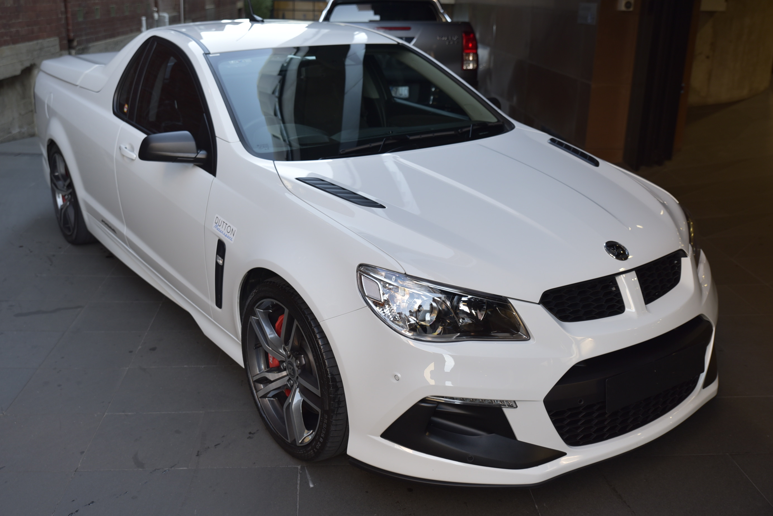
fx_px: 795
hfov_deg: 51.9
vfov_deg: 36.0
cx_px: 380
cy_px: 243
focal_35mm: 37
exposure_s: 1/125
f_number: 4
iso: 250
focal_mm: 34
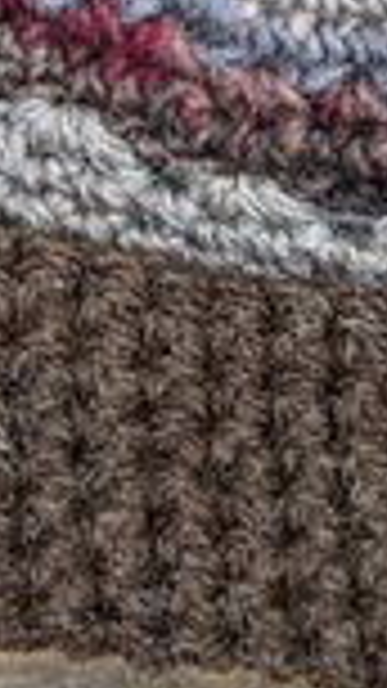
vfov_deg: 16.7
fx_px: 2245
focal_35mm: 123
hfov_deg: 9.5
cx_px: 626
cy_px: -135
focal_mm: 4.44
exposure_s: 1/290
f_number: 1.8
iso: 66
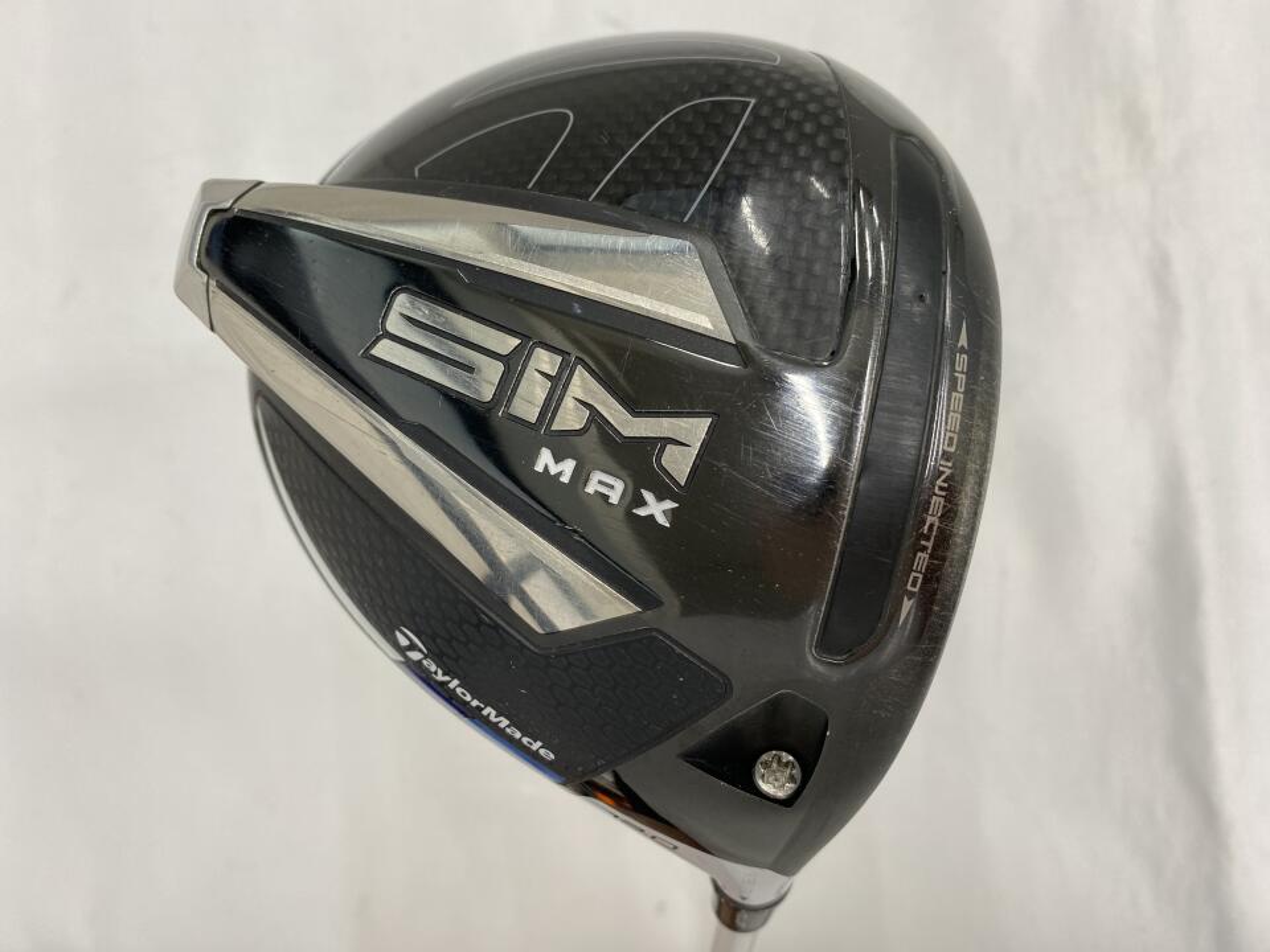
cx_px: 635
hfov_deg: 69.4
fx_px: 917
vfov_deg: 54.9
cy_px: 476
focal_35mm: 25
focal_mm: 4.25
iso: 80
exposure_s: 1/60
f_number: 1.8
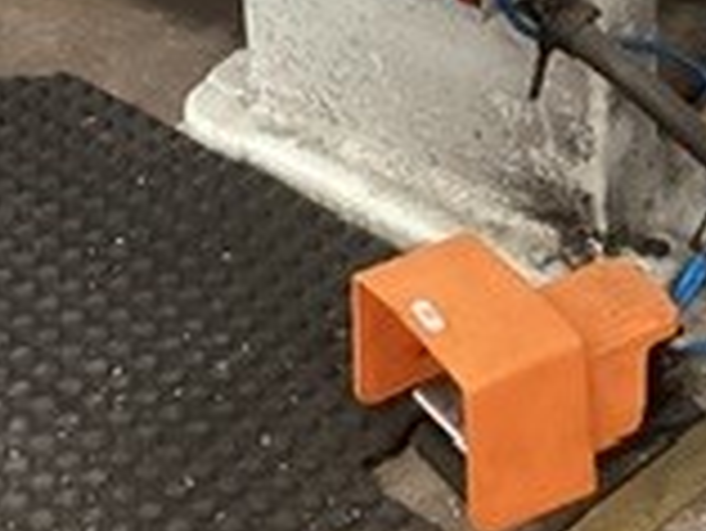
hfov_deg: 15.6
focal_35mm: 126
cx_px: 229
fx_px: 2572
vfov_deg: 10.8
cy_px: -495
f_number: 2.4
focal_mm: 3.3
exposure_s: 1/33
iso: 320
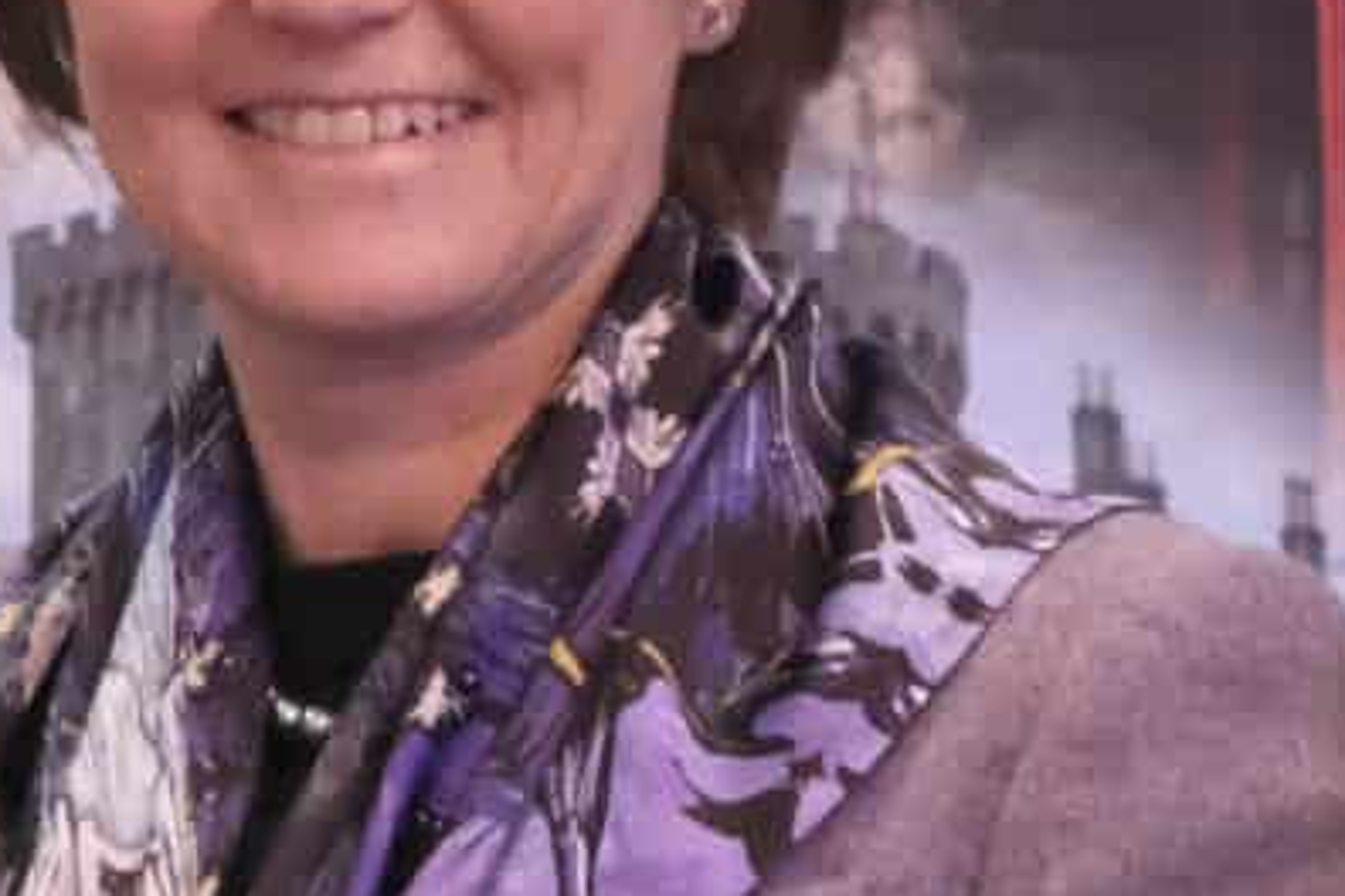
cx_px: -374
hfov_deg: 9.0
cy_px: 568
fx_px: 8443
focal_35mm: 226
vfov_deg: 6.1
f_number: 3.6
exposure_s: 1/50
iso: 6400
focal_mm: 23
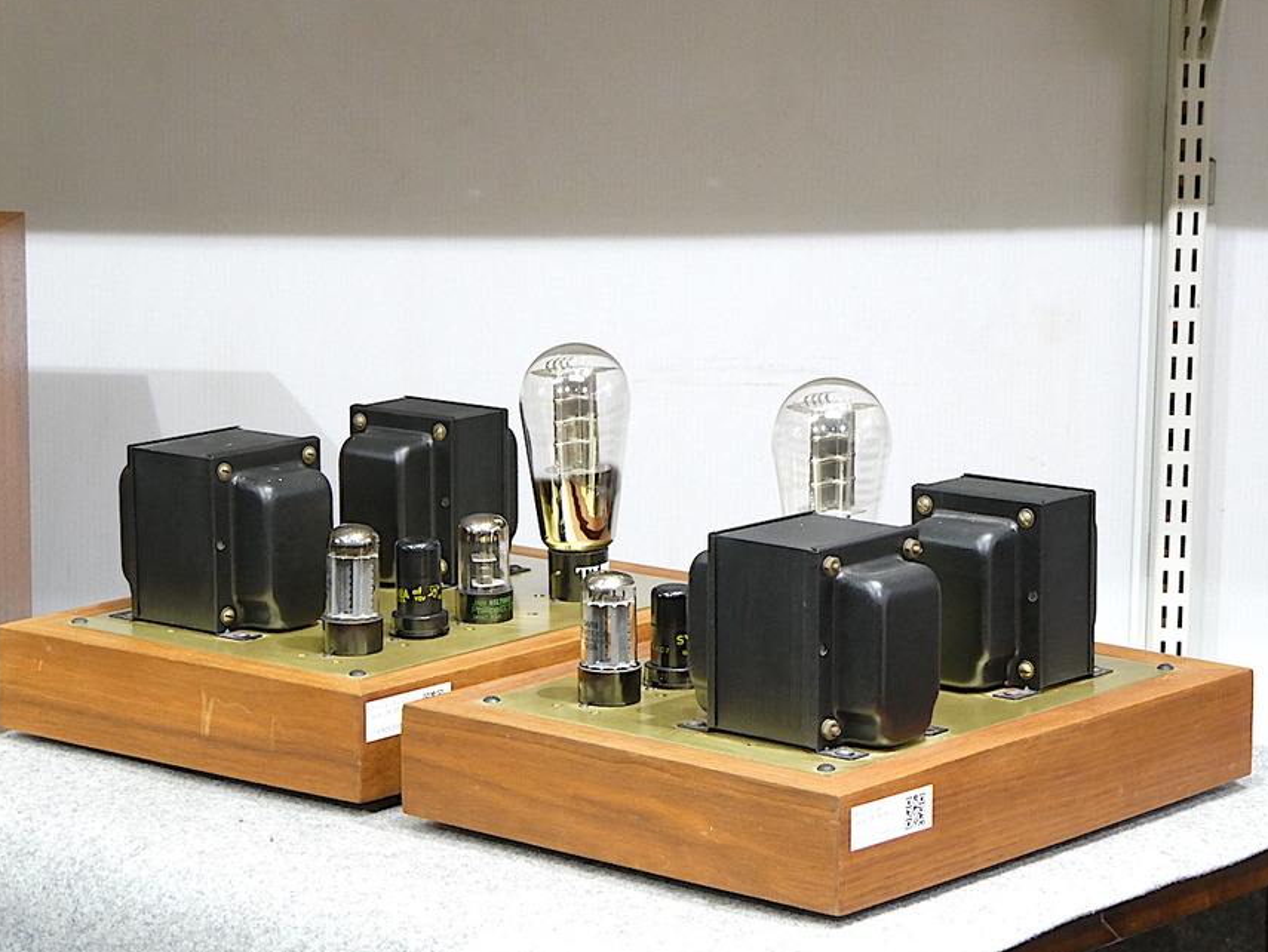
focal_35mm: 101
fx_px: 3701
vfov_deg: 14.7
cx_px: 635
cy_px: 500
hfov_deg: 19.4
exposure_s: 1/3.2
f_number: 8
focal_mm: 16.1
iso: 400
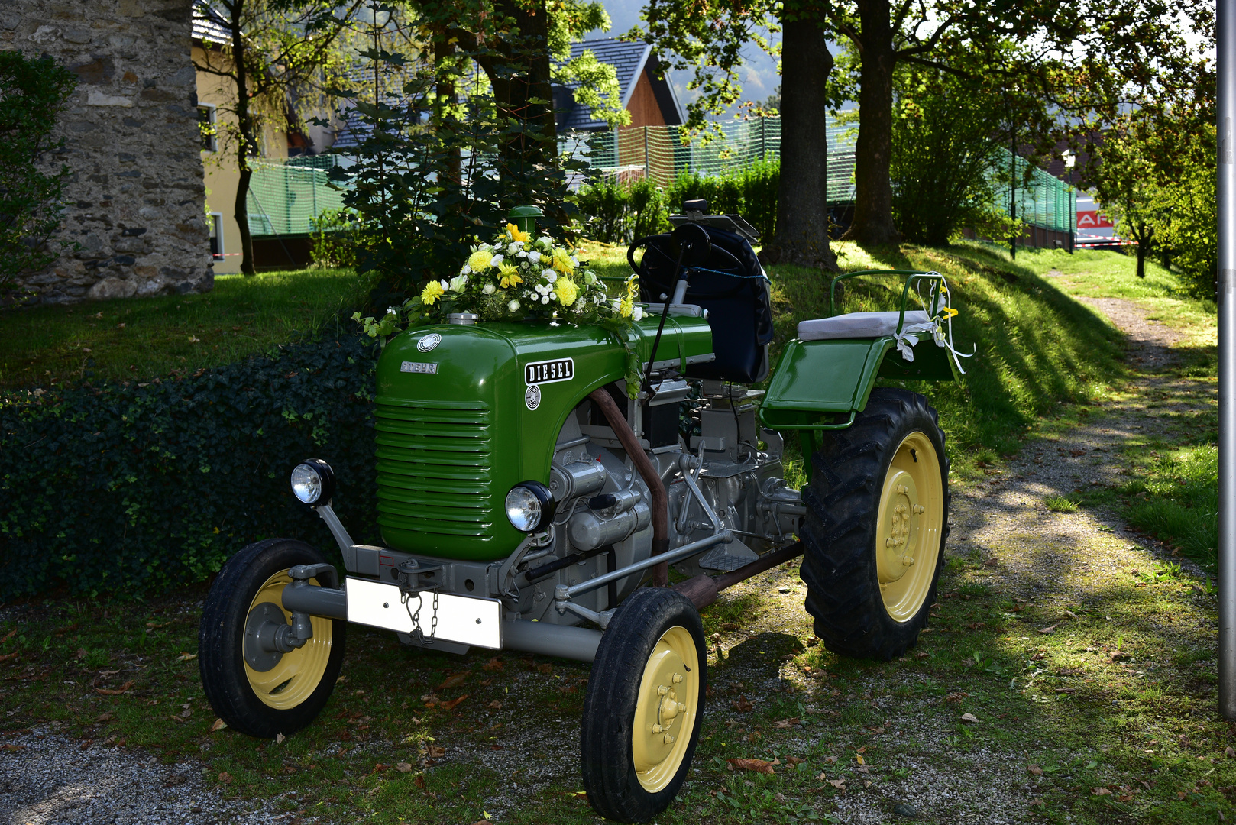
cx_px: 618
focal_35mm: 38
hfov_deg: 50.7
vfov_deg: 35.1
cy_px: 412
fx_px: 1305
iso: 200
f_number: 6.3
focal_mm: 38
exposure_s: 1/200
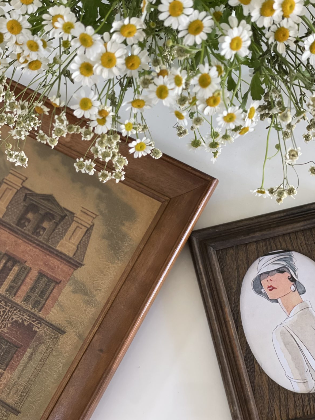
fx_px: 643
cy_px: 207
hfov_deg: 27.5
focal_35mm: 53
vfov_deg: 36.2
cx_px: 158
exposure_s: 1/118
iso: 250
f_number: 2
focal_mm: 6
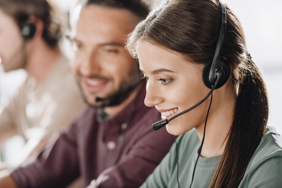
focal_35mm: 165
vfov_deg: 8.3
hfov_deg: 12.4
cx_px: 141
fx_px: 1293
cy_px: 94
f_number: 3.5
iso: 250
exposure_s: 1/250
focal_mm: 165
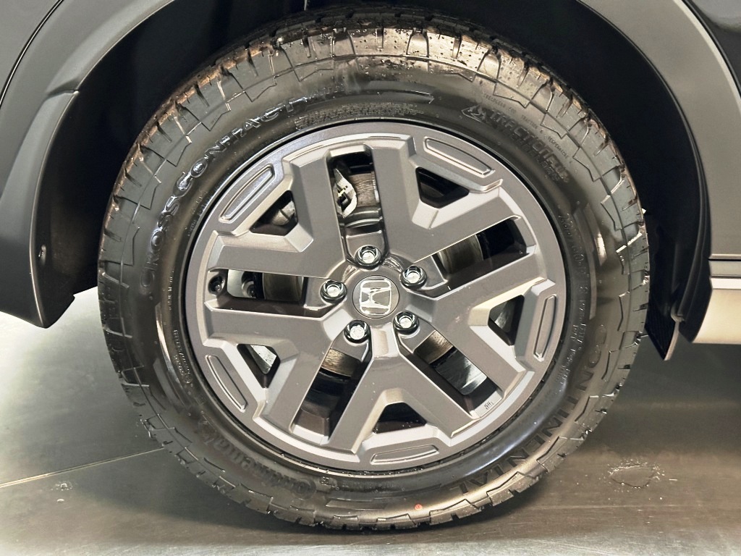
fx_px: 1028
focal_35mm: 48
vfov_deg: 30.3
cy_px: 278
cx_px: 370
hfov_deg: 39.7
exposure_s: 1/24
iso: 640
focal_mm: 6.86
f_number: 1.78
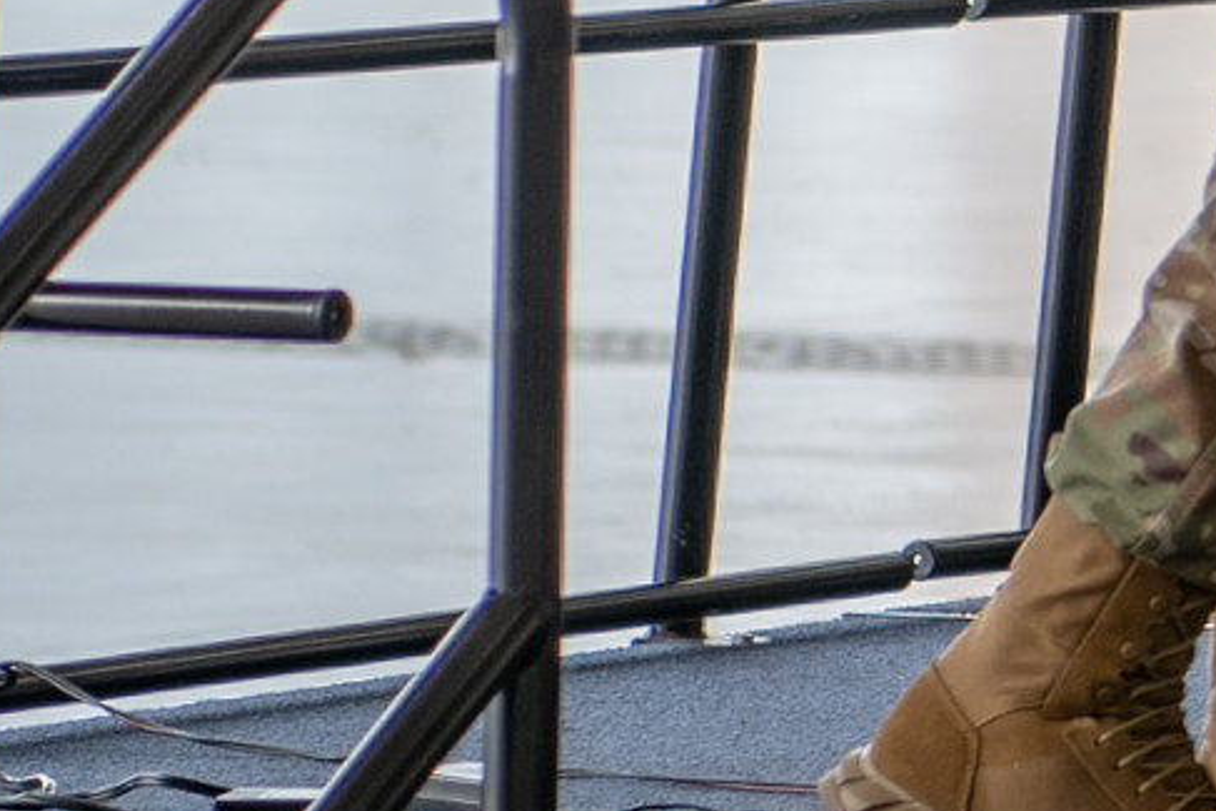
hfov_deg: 3.8
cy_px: -789
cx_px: 4305
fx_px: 17467
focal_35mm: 517
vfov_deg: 2.6
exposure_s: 1/160
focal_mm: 70
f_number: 4
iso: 100
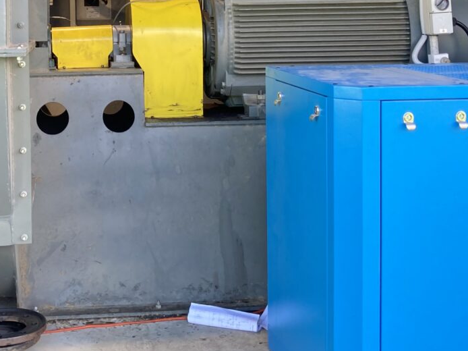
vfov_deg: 23.1
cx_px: 145
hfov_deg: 30.9
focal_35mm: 62
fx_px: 838
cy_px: 41
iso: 32
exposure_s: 1/121
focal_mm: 3.99
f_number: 1.8
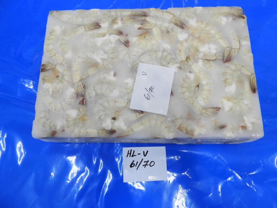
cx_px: 138
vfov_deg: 56.8
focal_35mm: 24
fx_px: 192
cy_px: 104
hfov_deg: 71.6
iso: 220
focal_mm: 4.3
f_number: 3.3
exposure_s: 1/30
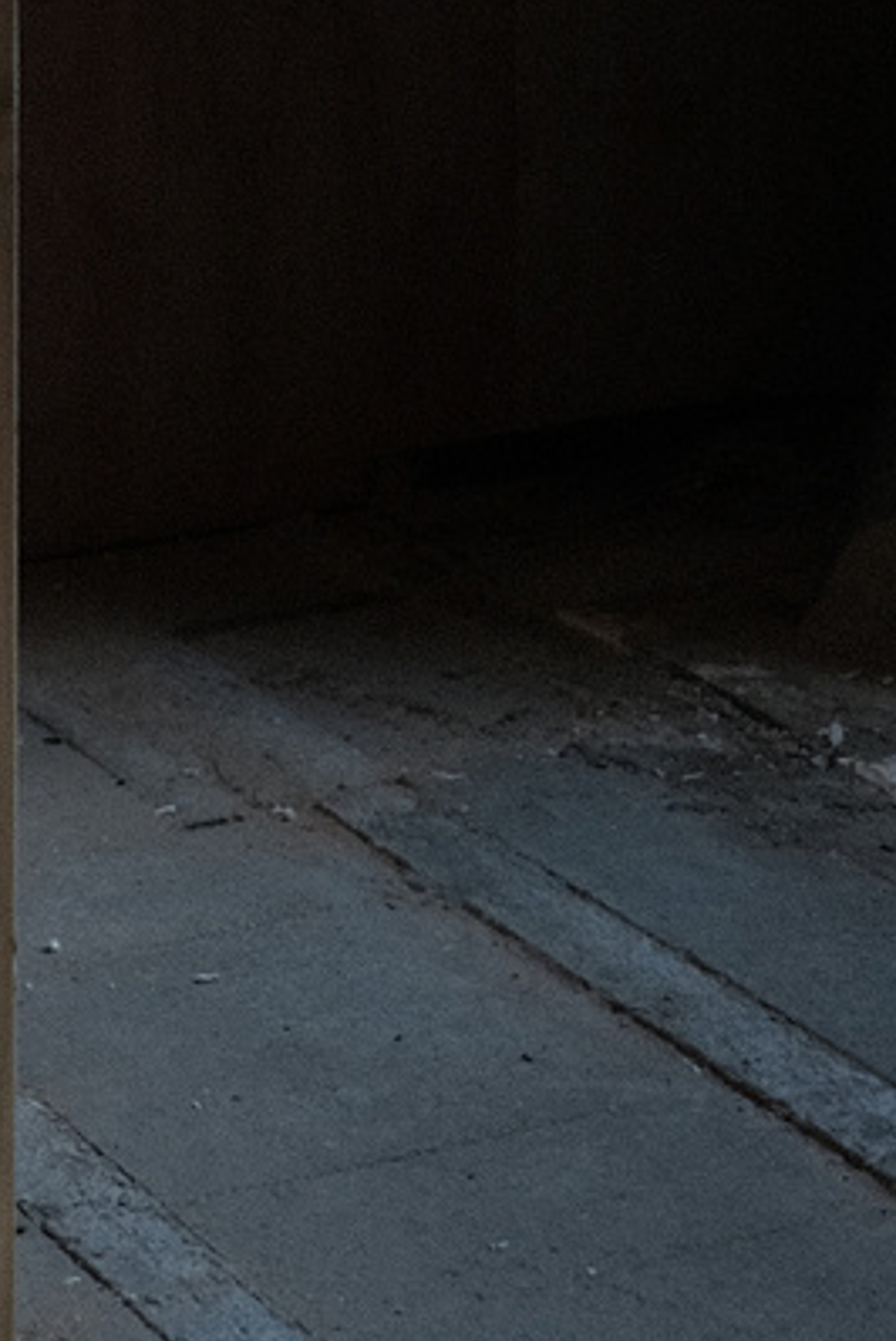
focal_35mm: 122
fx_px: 4546
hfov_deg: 11.2
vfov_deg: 15.0
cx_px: 185
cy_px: -923
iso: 200
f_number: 2.8
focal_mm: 18
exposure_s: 1/34
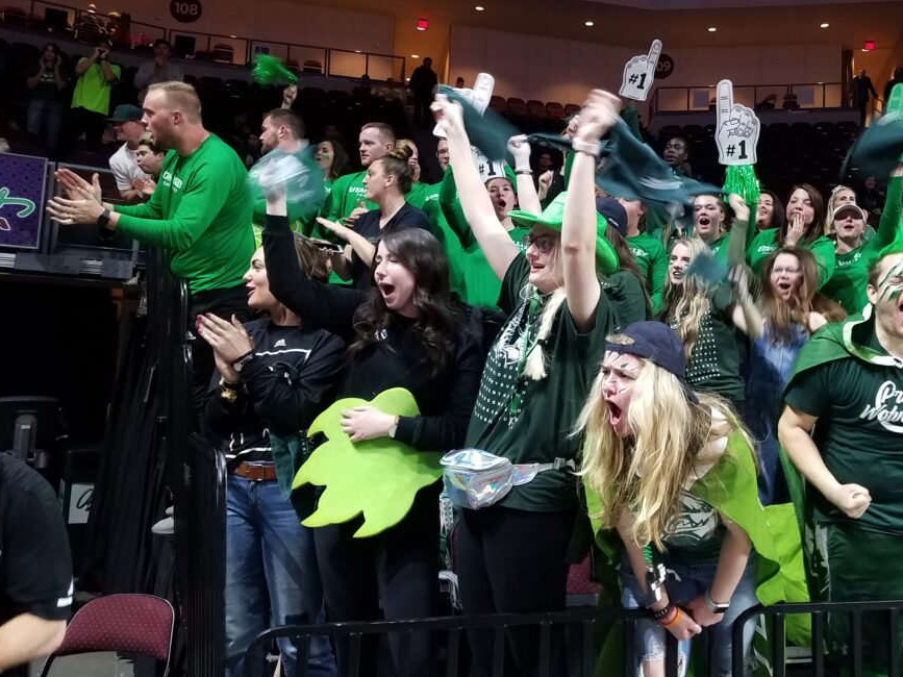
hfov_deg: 50.3
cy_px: 243
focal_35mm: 36
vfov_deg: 39.3
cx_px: 612
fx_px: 939
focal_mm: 4.2
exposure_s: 1/60
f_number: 1.7
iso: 250
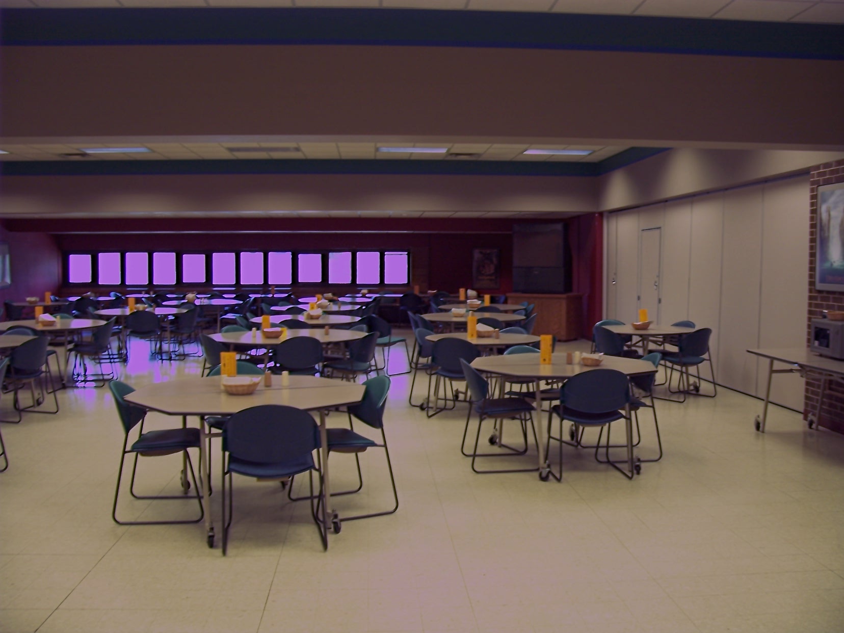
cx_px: 422
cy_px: 316
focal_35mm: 34
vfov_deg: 41.8
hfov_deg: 54.0
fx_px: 829
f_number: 2.7
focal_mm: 5.6
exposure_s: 1/8
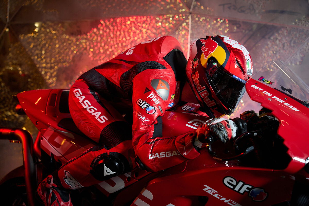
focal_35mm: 57
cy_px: 103
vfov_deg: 23.8
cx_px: 154
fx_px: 489
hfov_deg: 35.1
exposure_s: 1/80
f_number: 2.8
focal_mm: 57
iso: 800
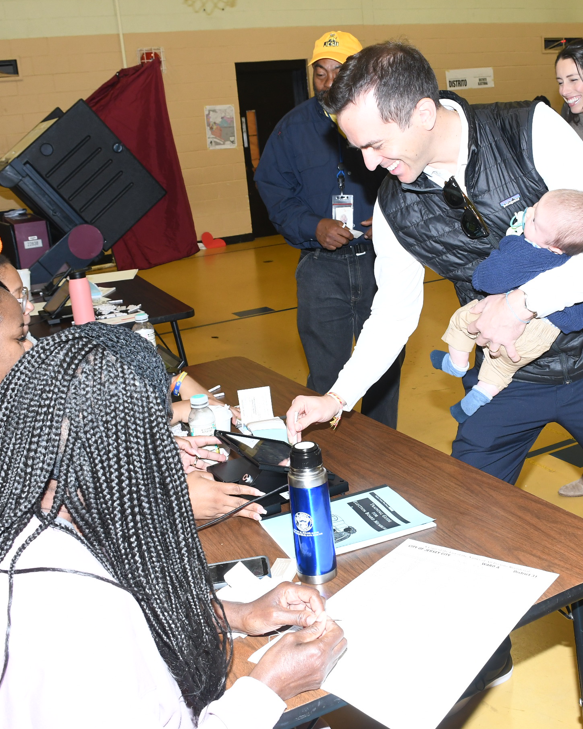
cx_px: 386
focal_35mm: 39
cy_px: 363
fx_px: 841
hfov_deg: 37.8
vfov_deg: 46.8
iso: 800
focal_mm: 18
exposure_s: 1/60
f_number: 7.1
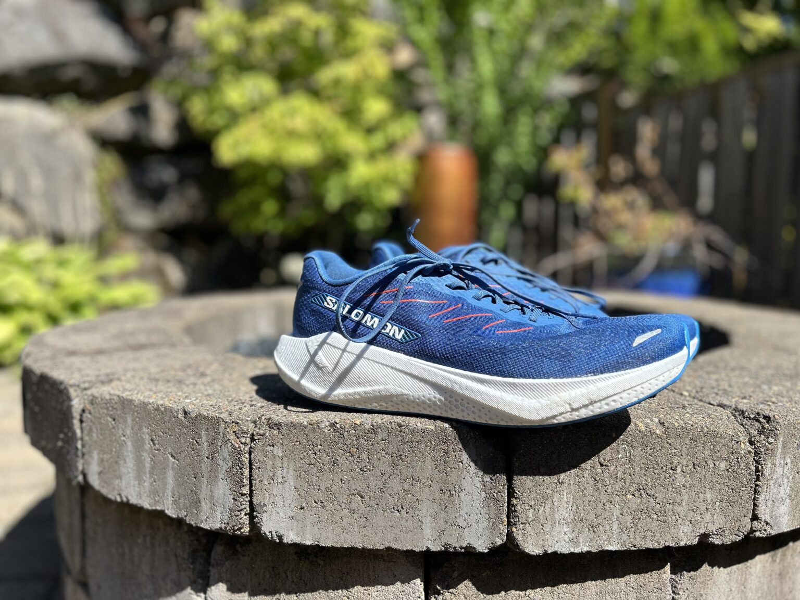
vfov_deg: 53.1
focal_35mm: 26
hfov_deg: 67.3
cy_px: 300
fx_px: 601
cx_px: 400
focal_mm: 5.7
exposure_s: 1/2208
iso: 50
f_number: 1.5
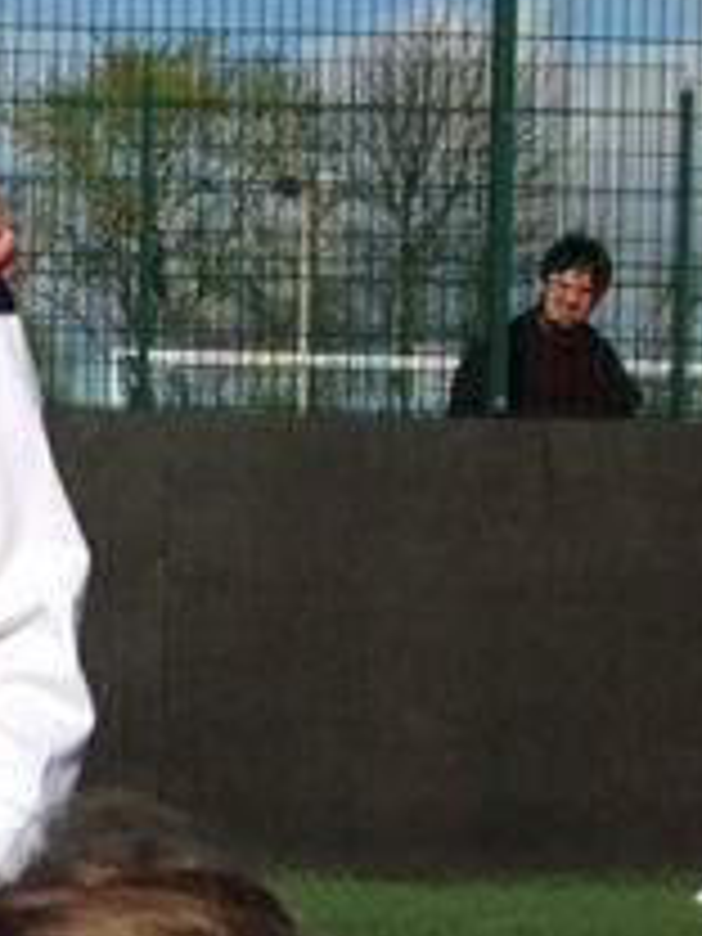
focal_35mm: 203
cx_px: -346
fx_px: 5489
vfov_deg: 9.7
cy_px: 756
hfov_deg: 7.2
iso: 50
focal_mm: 4.12
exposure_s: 1/3390
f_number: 2.4
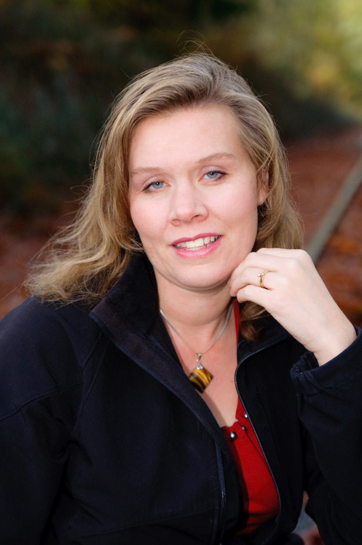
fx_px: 1360
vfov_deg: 22.6
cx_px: 181
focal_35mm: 90
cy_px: 272
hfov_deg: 15.2
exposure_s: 1/1250
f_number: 3.2
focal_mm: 60
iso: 800
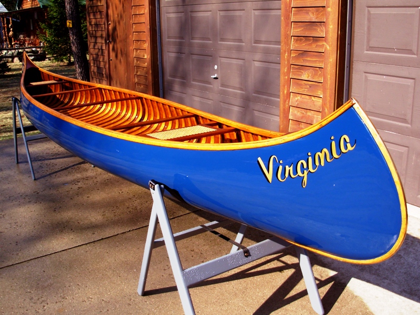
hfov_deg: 49.0
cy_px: 158
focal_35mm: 38
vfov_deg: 37.7
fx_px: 461
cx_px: 210
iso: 50
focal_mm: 6.3
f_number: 2.9
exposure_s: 1/558
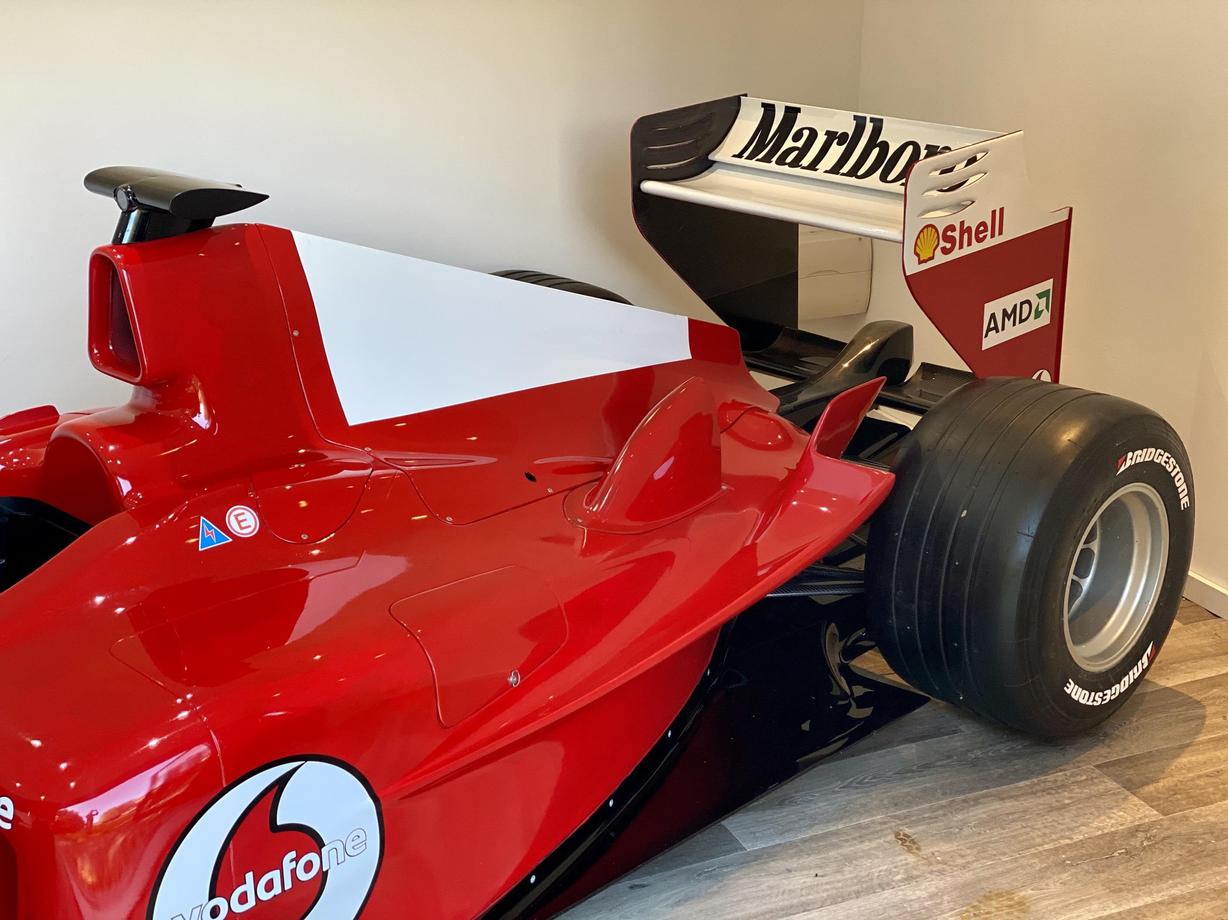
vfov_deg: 28.0
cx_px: 614
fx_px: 1845
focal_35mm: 52
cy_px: 460
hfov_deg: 36.8
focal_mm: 6
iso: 125
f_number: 2
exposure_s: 1/100
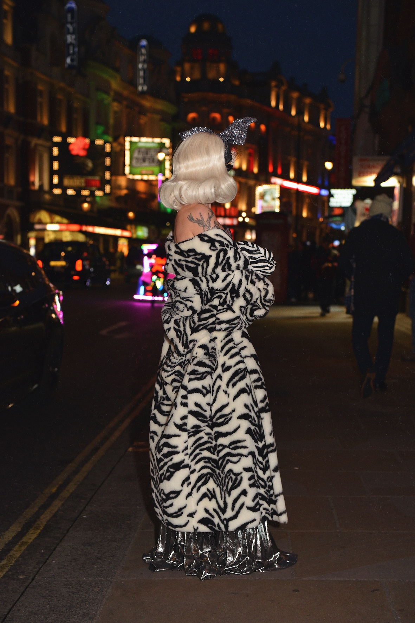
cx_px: 208
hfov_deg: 24.6
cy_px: 312
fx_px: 951
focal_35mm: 55
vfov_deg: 36.2
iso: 800
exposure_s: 1/160
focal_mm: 55
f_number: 4
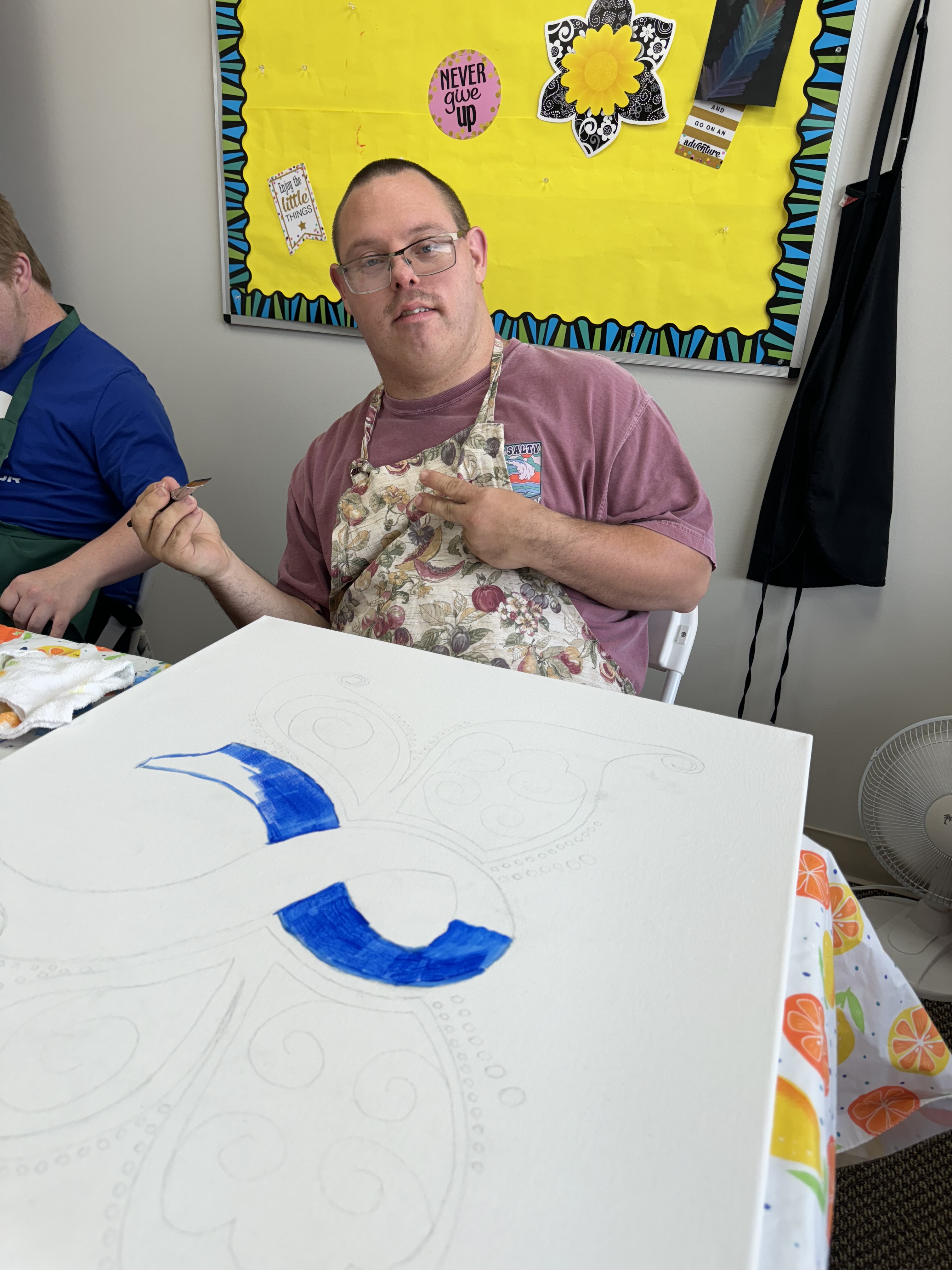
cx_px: 476
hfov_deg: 56.8
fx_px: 880
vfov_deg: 71.6
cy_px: 635
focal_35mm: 24
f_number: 1.78
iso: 64
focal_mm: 6.76
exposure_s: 1/134
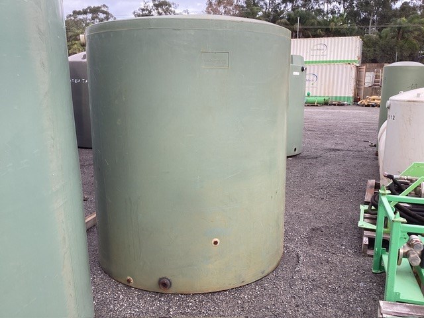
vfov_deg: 45.4
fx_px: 380
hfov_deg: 58.4
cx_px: 212
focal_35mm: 31
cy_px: 159
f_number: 2.4
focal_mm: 3.3
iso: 25
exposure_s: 1/100
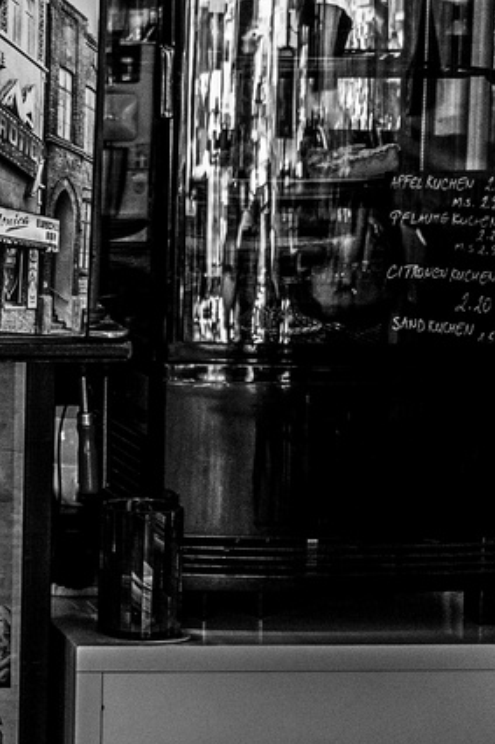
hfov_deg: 8.2
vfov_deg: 13.2
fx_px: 3199
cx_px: -659
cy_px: 270
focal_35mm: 155
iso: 800
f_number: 2.8
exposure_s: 1/80
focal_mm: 22
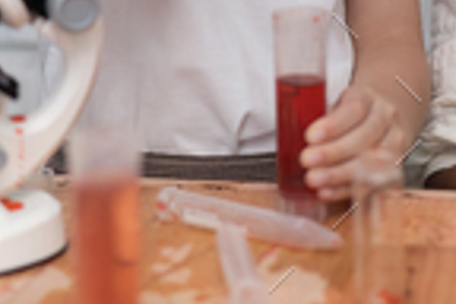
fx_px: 1811
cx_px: 424
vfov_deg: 9.2
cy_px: -207
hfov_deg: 14.2
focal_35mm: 143
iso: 320
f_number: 1.4
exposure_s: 1/800
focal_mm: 35
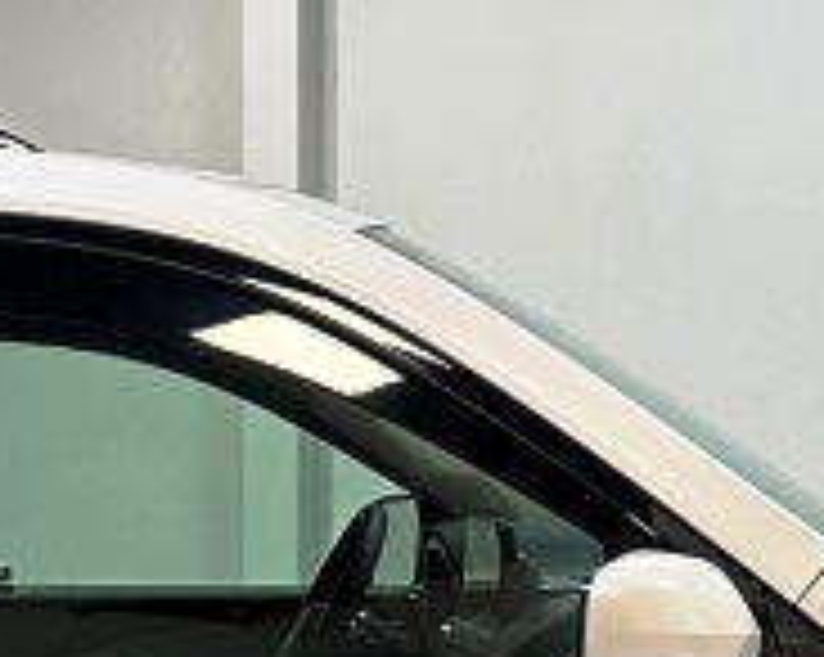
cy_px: 1440
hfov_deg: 14.4
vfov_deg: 10.5
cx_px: -99
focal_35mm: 131
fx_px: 3191
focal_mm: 6.86
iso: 250
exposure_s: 1/60
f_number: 1.78
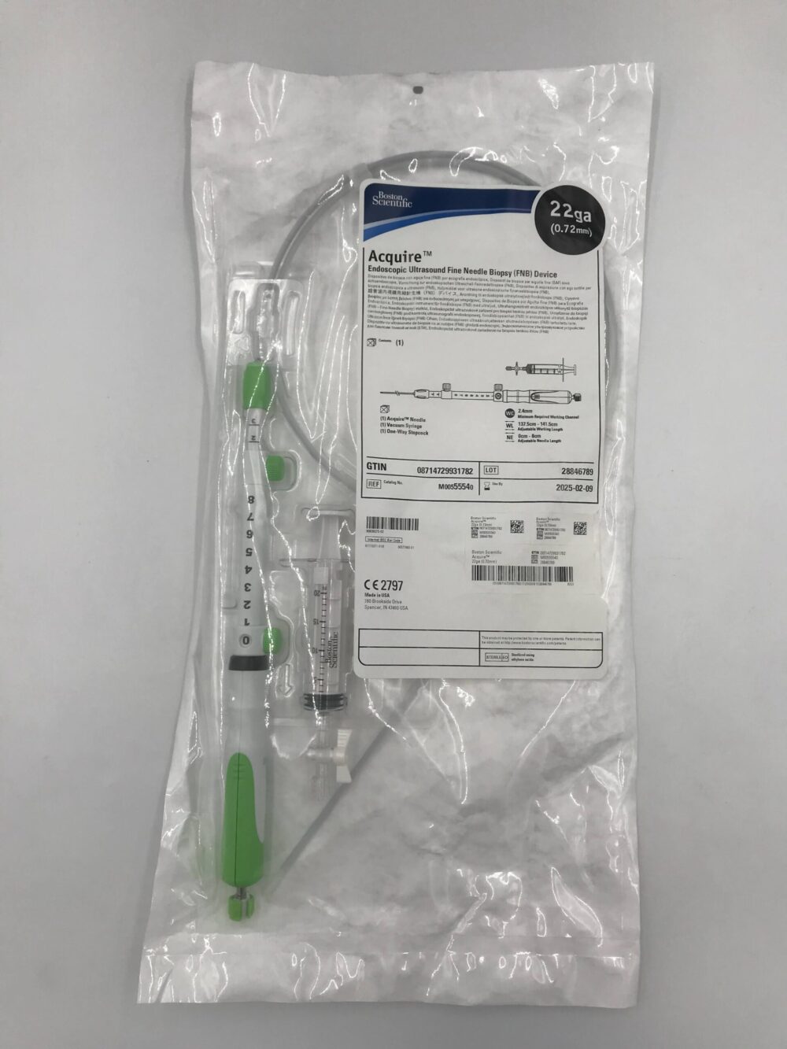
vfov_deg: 63.4
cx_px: 394
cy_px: 524
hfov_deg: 49.8
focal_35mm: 28
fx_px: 849
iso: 20
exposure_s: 1/353
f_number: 1.8
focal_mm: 3.99
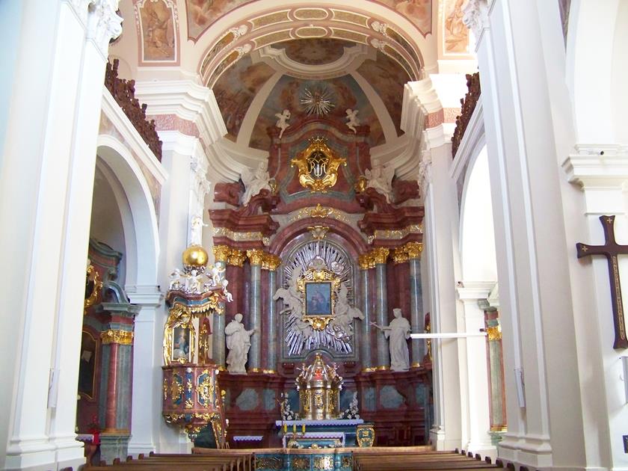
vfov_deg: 39.7
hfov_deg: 51.4
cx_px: 314
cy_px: 236
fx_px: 653
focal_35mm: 36
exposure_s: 1/30
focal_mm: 5.85
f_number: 2.8
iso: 400
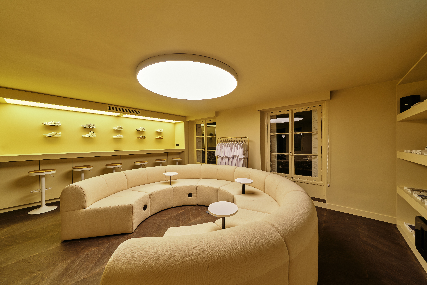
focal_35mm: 12
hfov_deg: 112.6
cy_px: 142
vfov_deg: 90.0
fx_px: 142
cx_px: 214
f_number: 8
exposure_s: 1/13
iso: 200
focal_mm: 12
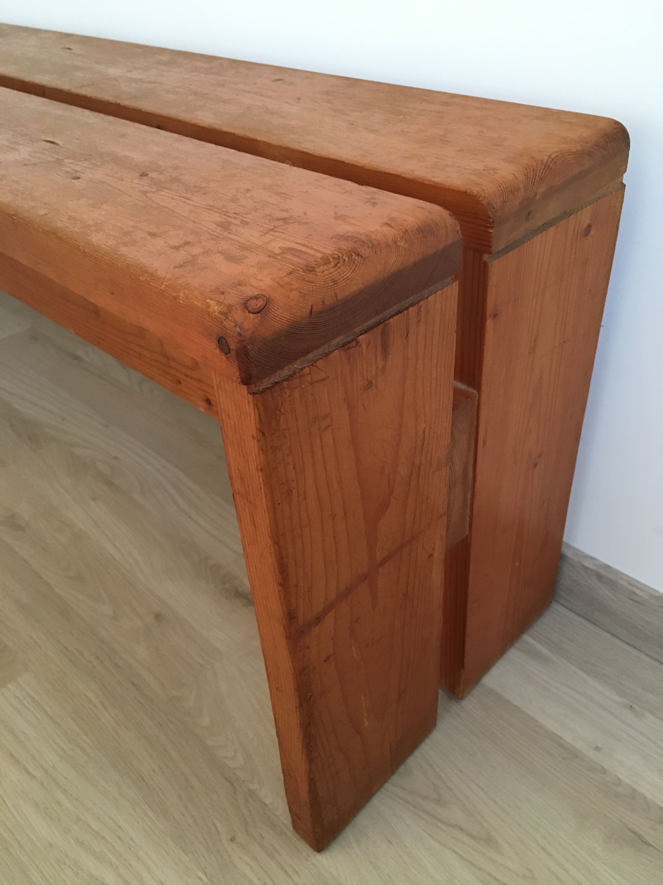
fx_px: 741
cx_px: 332
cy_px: 442
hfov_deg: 48.2
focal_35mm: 29
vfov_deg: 61.7
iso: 200
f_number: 2.2
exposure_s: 1/25
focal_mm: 4.15
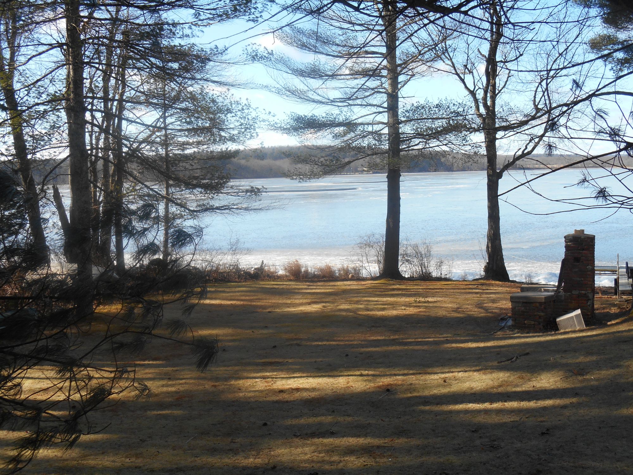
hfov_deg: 45.8
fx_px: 750
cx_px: 316
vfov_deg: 35.1
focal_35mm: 41
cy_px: 238
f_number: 3.9
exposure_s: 1/250
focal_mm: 7.2
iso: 80
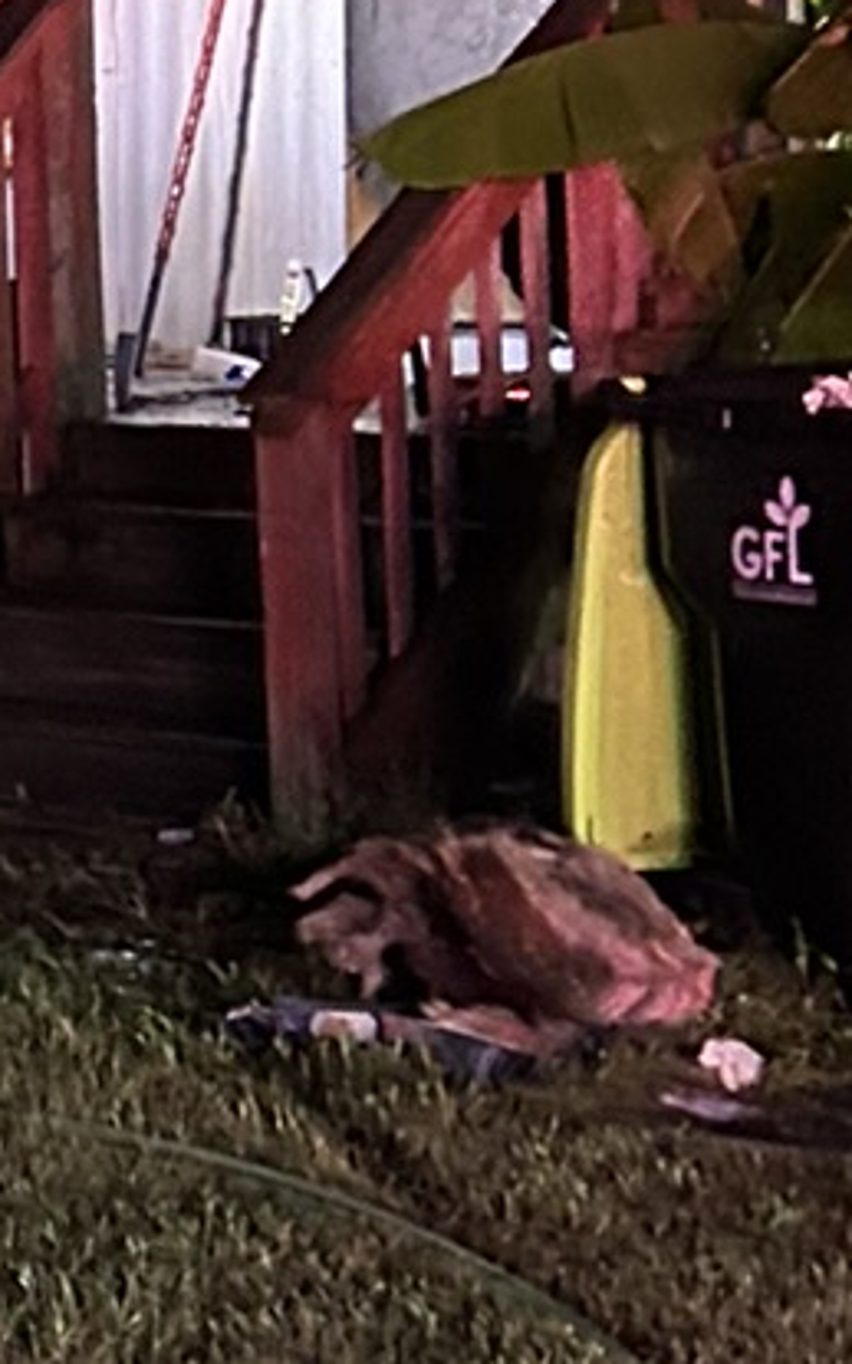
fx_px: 5058
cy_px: 480
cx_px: -1197
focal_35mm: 136
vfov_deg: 15.3
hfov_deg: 8.7
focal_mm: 5.7
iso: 640
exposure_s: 1/30
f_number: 1.5
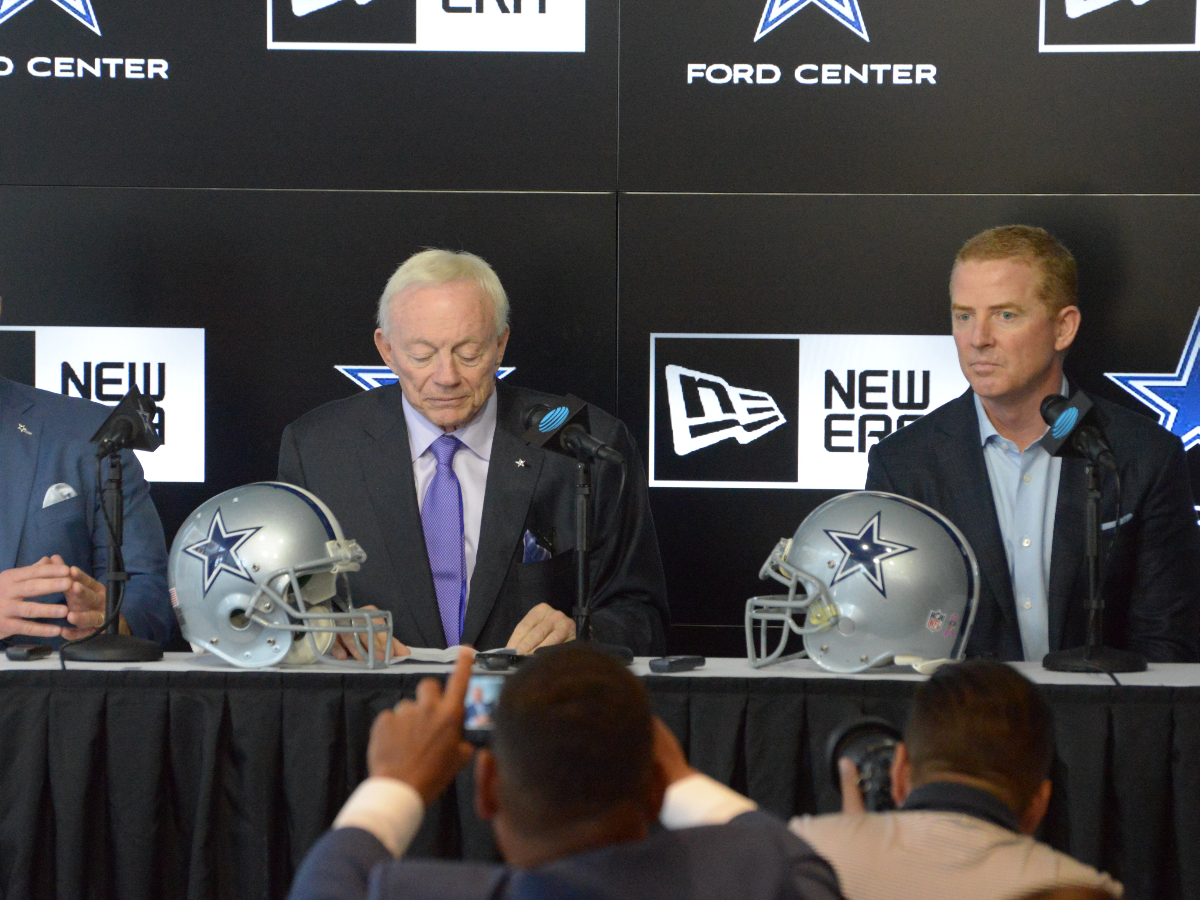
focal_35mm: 242
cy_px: 431
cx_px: 548
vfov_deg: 6.1
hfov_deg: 8.2
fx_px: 8389
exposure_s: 1/500
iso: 6400
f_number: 5
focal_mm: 170
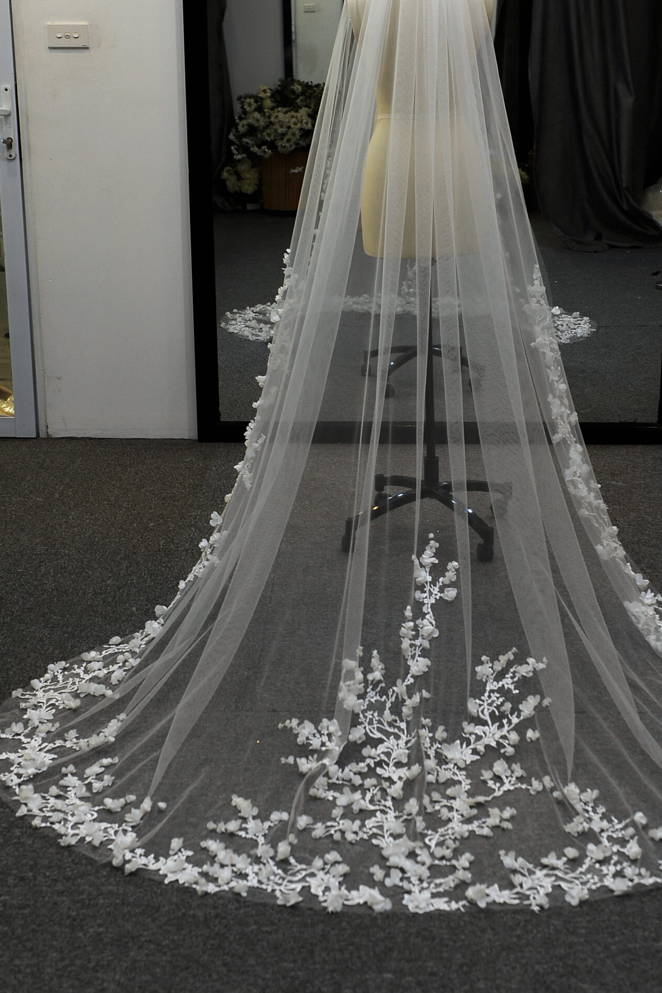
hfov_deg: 26.4
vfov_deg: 38.6
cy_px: 362
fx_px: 1406
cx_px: 412
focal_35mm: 51
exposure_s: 1/50
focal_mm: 38
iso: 320
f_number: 5
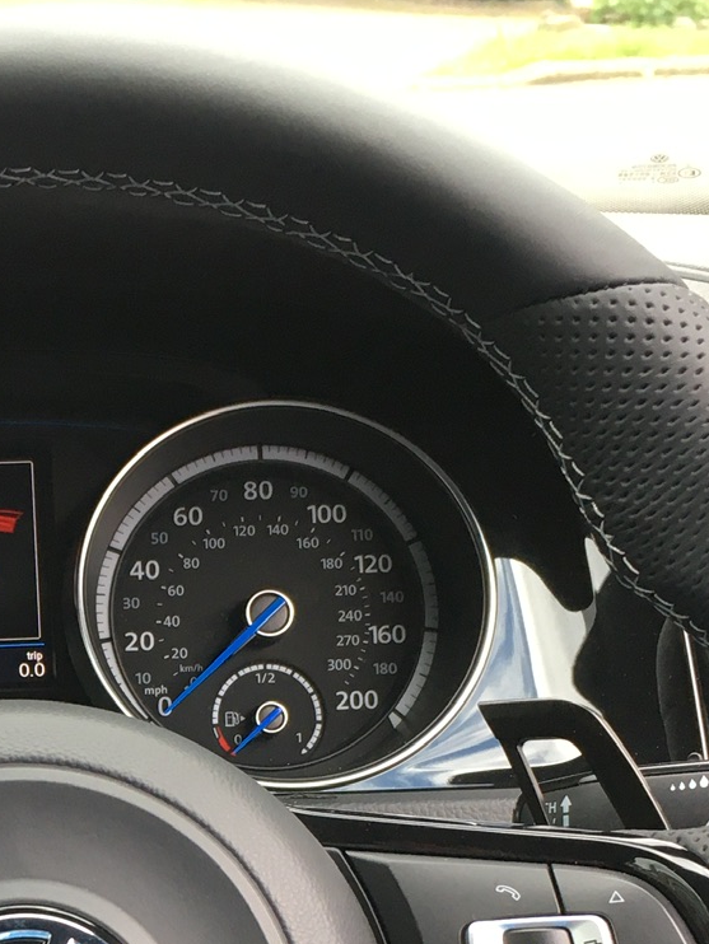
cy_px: 940
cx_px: 5
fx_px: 2183
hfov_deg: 18.0
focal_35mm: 80
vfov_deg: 23.4
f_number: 2.2
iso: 25
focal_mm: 4.15
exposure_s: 1/33
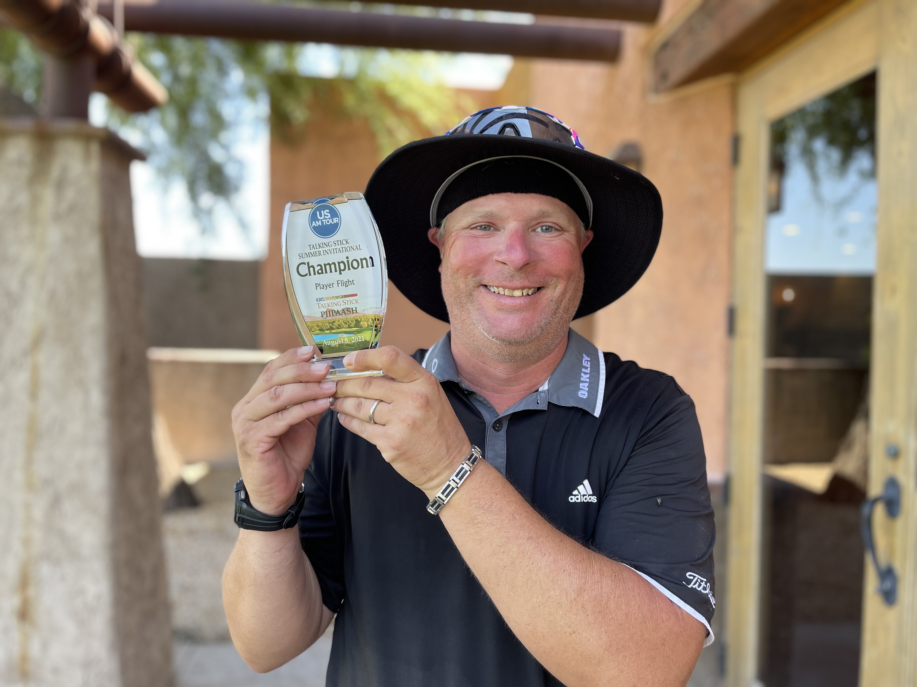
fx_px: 689
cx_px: 458
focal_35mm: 26
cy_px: 344
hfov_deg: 67.3
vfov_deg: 53.1
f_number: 1.6
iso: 32
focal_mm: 4.2
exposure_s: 1/148
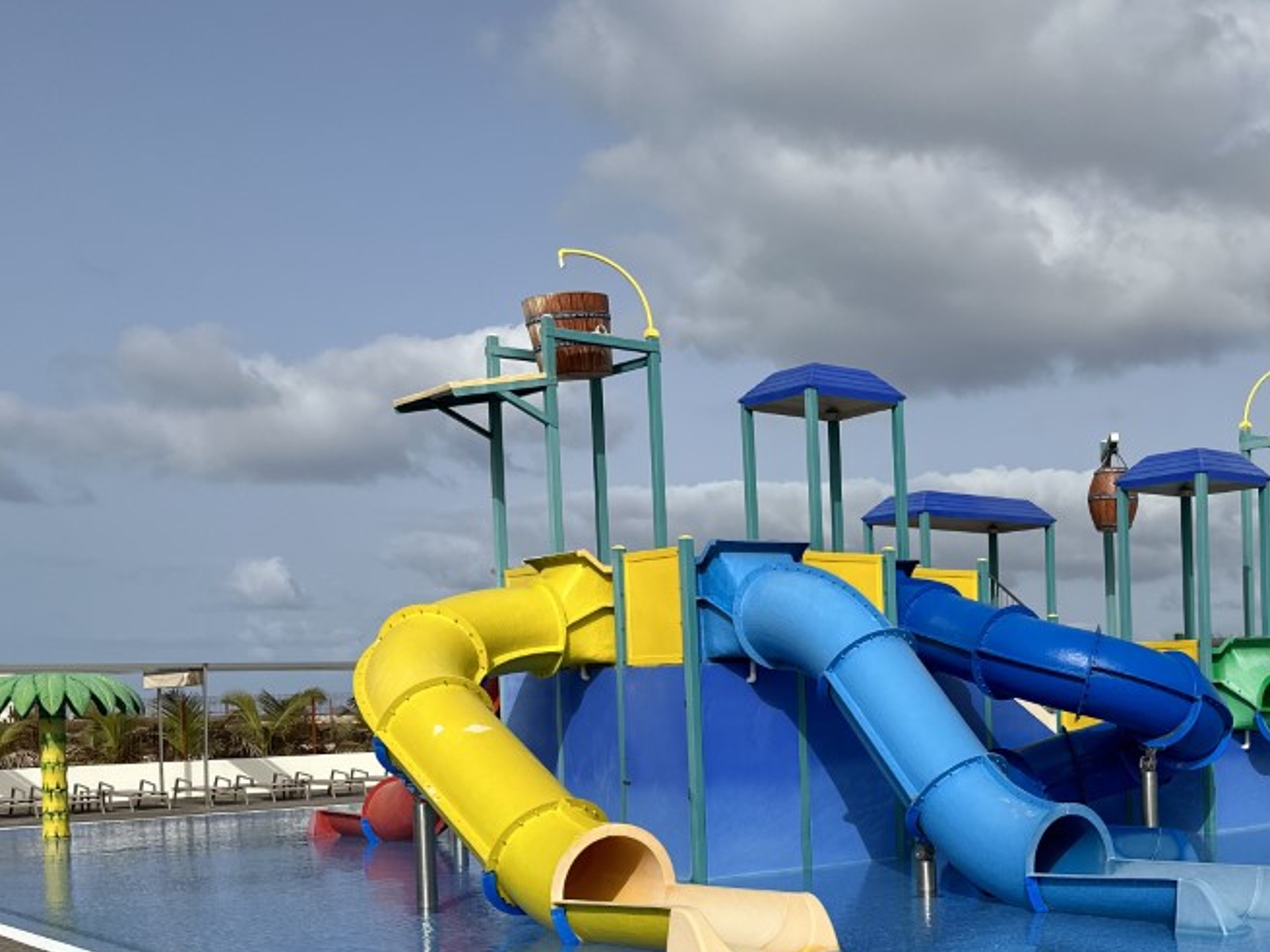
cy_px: 729
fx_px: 1614
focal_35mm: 44
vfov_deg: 32.2
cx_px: 1039
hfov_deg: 40.9
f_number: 1.78
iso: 80
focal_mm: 6.86
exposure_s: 1/7576
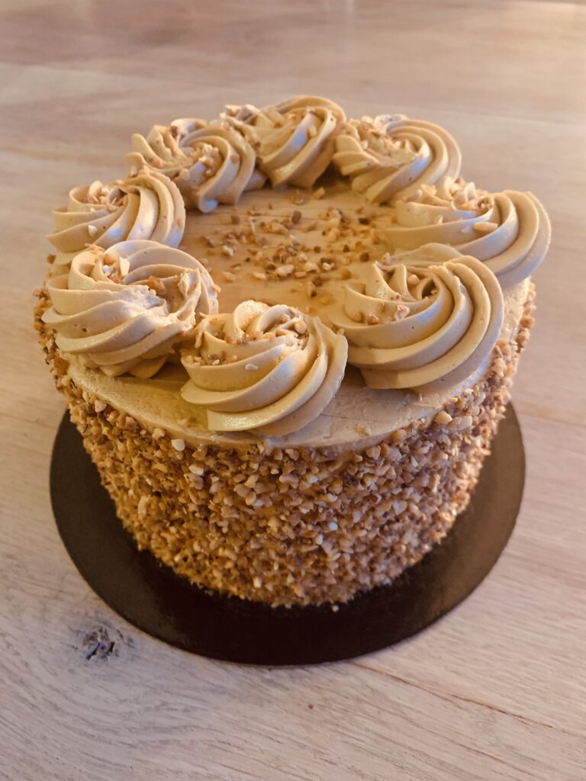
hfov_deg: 53.1
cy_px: 390
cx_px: 293
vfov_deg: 67.3
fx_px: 587
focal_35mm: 26
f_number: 1.8
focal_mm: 4.25
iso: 500
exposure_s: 1/25
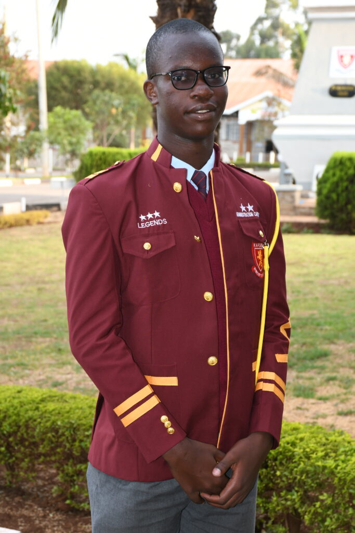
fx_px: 1153
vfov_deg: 26.0
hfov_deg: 17.5
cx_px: 178
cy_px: 266
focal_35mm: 78
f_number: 6.3
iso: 320
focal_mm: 52
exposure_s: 1/50
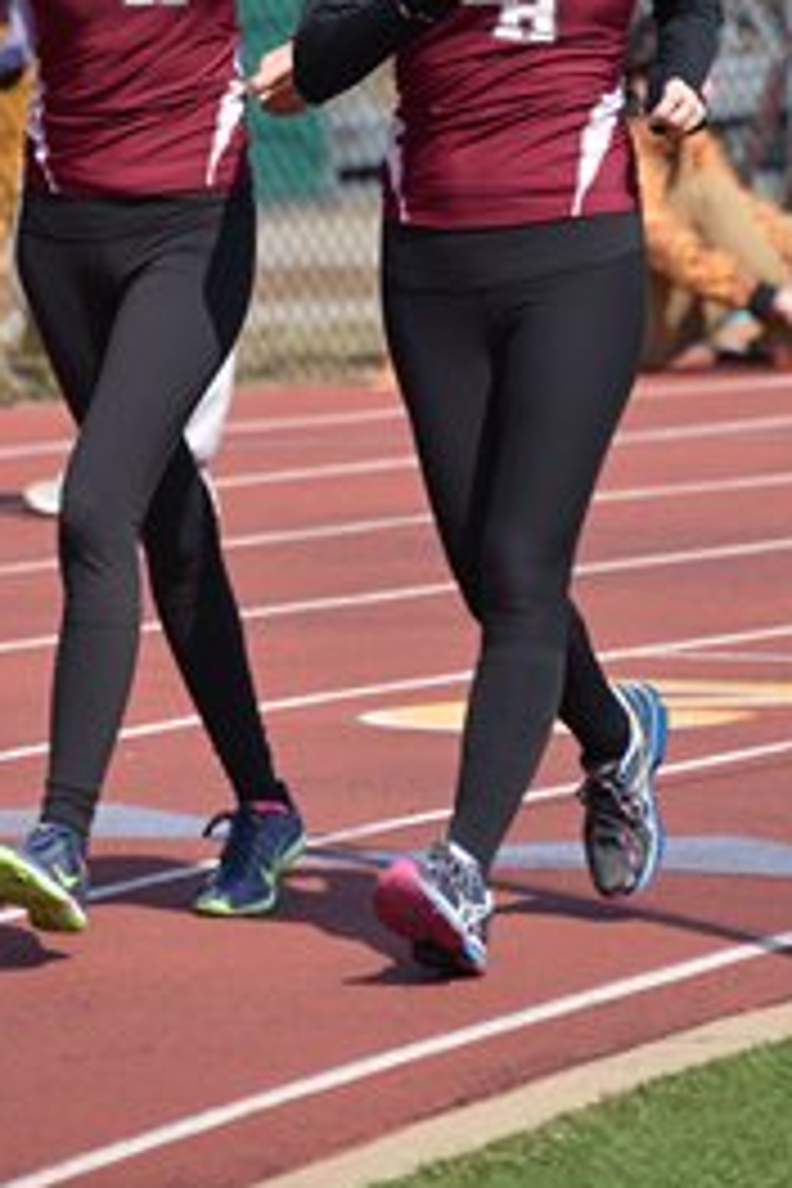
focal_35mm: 455
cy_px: 346
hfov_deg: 3.0
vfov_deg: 4.5
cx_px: 403
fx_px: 15014
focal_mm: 300
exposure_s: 1/640
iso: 320
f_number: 6.3
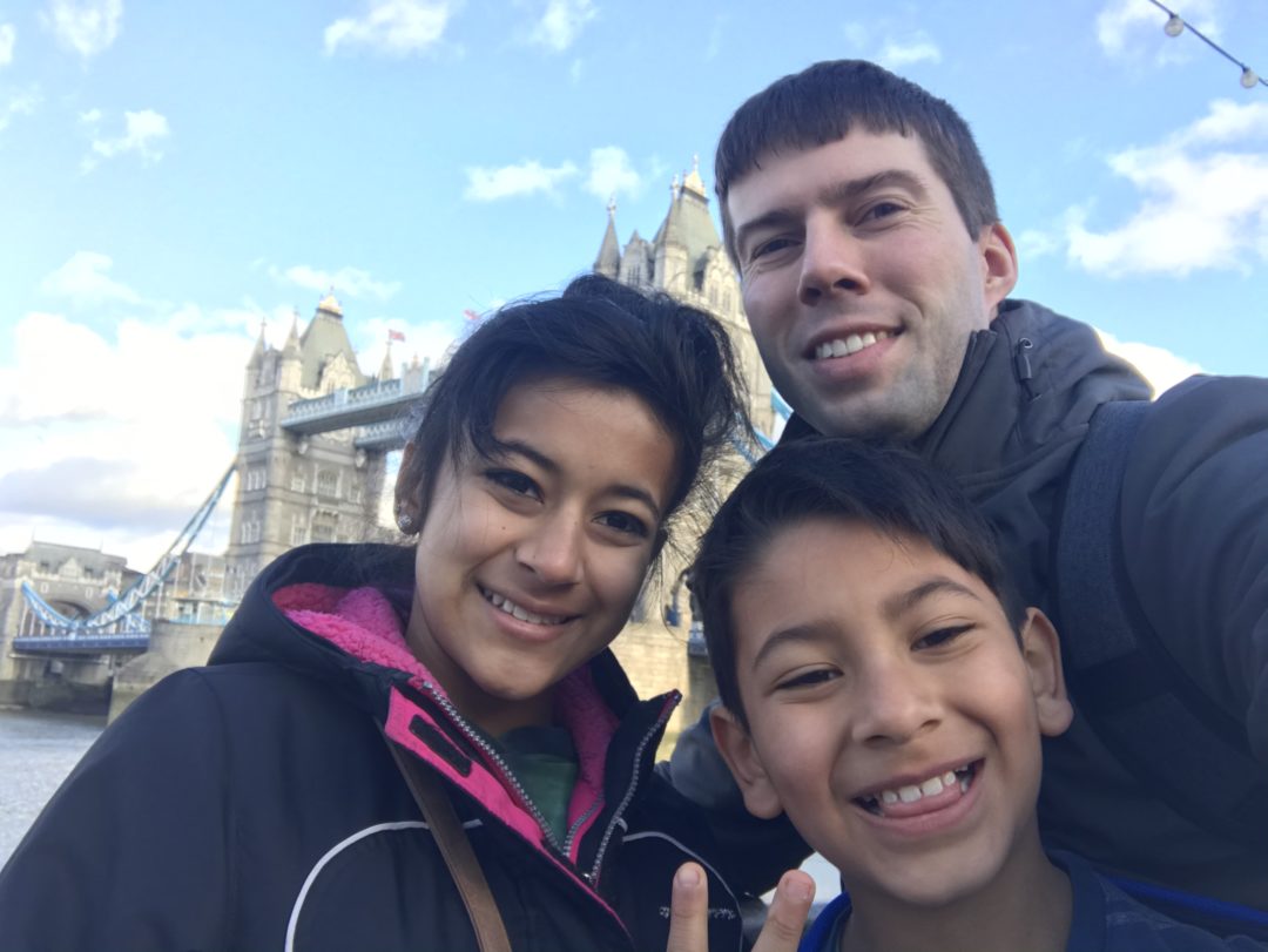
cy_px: 476
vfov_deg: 44.2
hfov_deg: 56.8
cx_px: 634
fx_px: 1173
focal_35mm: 32
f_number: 2.2
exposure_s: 1/97
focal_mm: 2.87
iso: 25
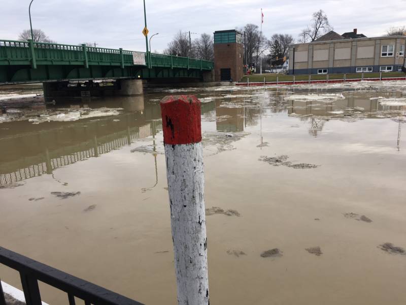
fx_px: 340
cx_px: 203
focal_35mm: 29
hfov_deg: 61.7
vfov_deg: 48.2
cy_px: 152
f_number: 2.2
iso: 25
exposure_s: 1/160
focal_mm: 4.15
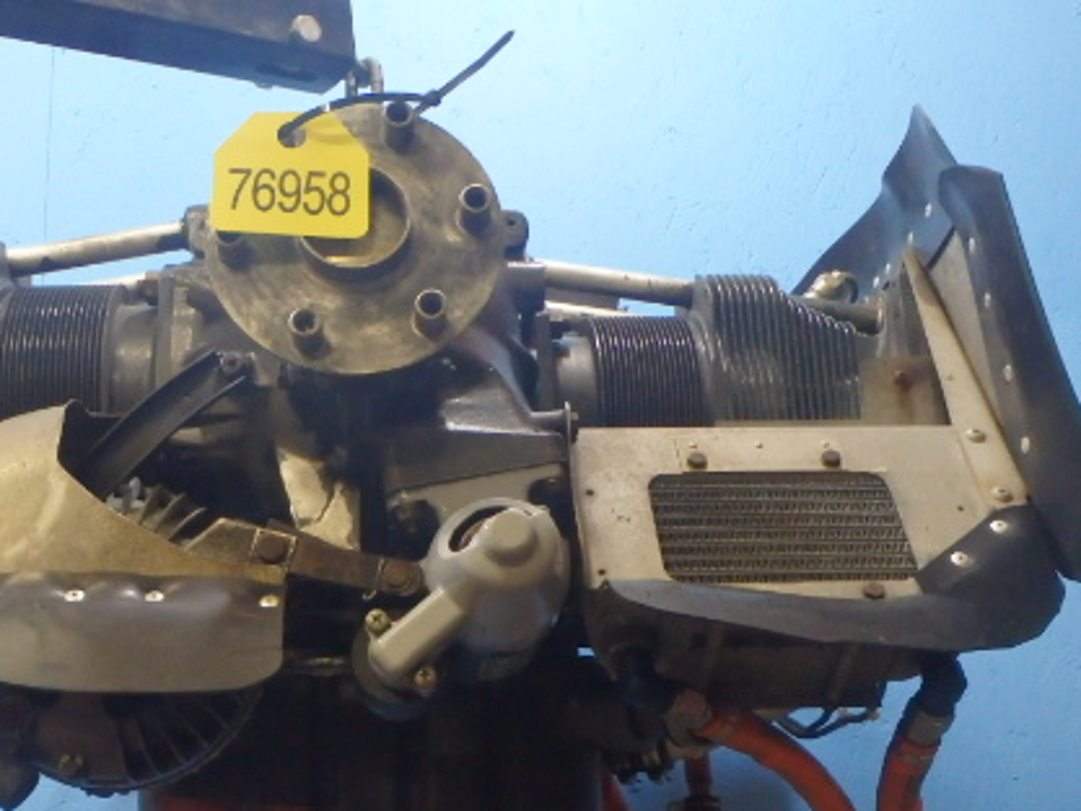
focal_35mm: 43
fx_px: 1343
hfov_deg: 43.2
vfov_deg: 33.1
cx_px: 360
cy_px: 586
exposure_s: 1/20
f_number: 3.9
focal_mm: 5
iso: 800
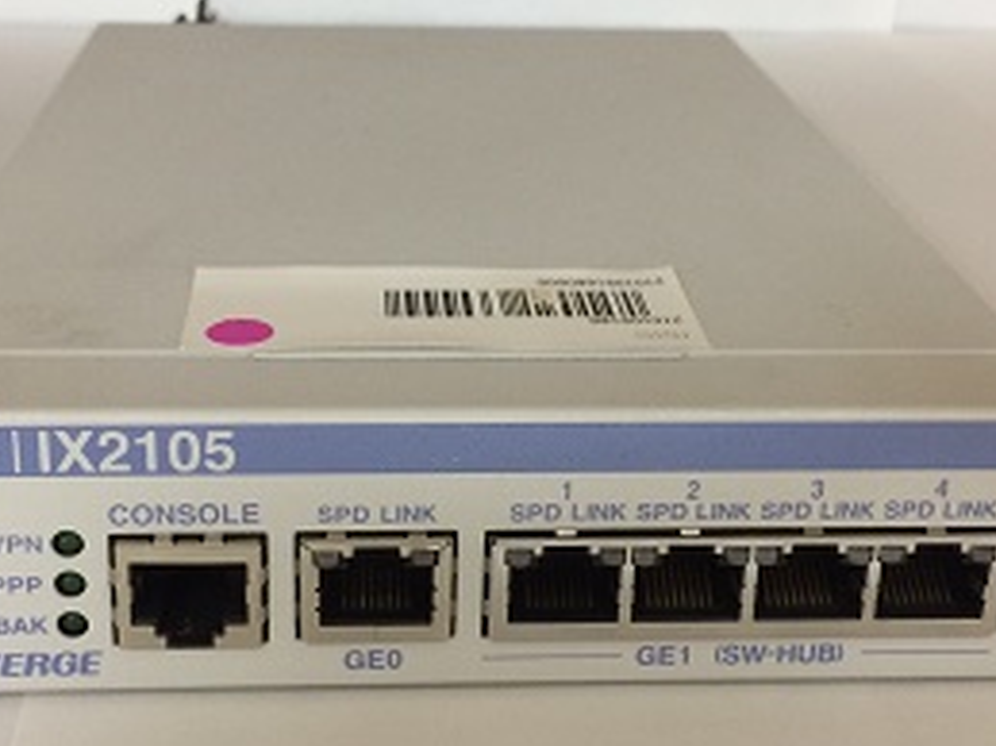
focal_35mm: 56
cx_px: 469
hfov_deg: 34.4
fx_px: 1611
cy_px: 313
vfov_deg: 26.0
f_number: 2.2
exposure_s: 1/33
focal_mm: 4.15
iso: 200
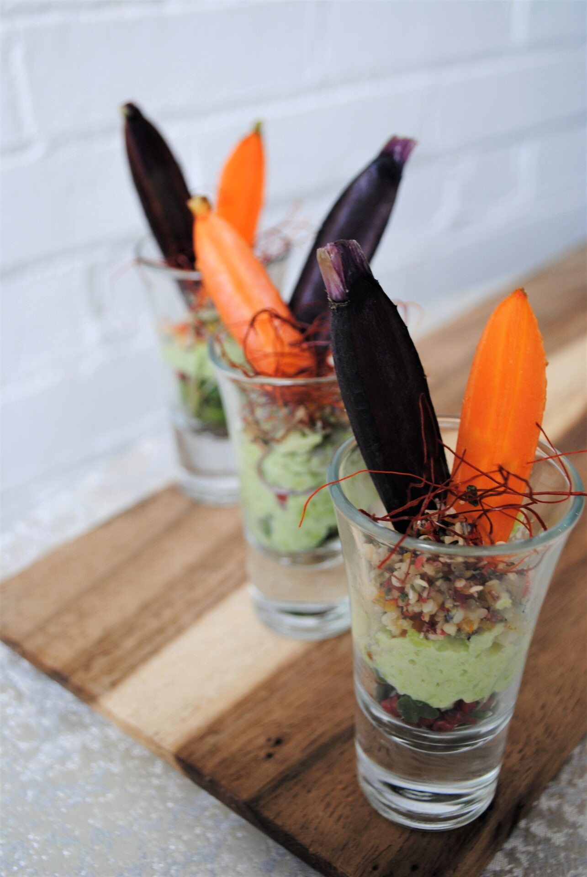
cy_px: 438
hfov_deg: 34.3
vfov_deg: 49.5
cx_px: 294
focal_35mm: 39
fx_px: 951
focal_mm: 26
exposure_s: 1/40
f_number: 4.2
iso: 200
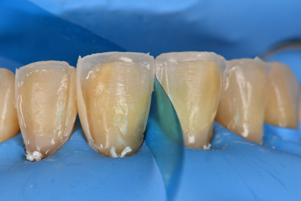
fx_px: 1053
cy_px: 100
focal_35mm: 126
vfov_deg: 10.9
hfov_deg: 16.3
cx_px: 150
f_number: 32
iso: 200
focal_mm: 105
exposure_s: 1/160
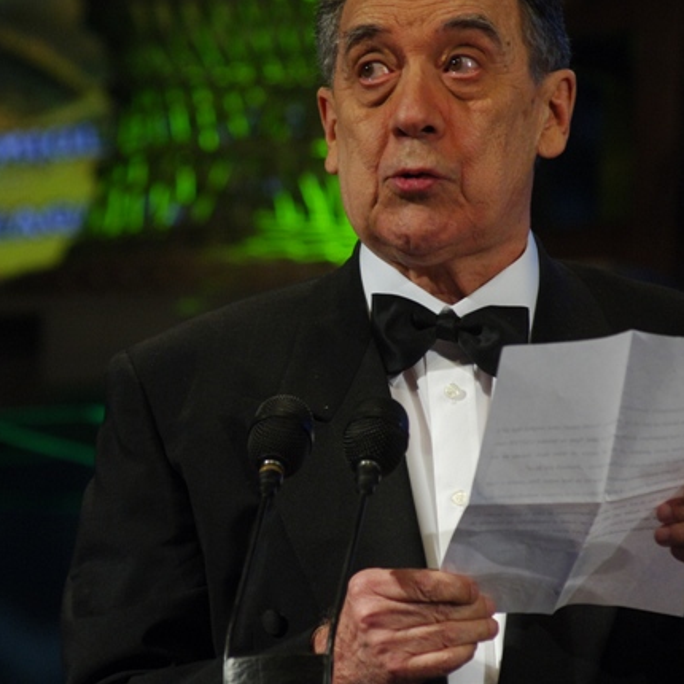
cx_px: 347
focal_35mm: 421
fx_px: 9406
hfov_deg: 4.2
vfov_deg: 4.2
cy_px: 326
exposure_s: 1/160
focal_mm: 185
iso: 560
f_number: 3.8
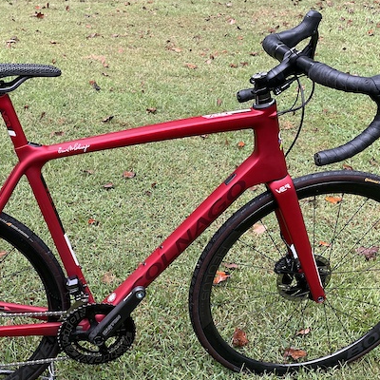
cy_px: 257
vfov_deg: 36.4
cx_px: 111
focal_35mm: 46
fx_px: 571
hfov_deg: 36.2
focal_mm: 4.2
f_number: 1.6
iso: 125
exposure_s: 1/121
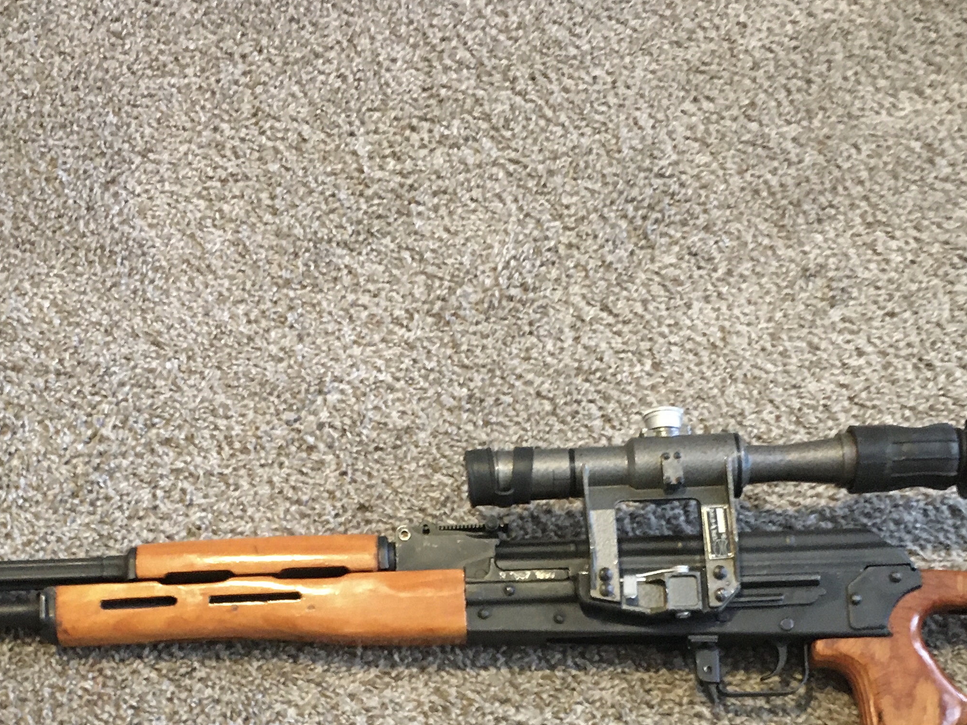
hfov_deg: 33.2
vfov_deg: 24.4
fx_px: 1620
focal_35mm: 58
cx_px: 432
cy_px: 664
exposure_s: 1/15
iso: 400
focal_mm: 4.15
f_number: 2.2
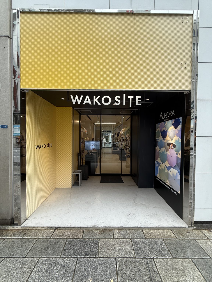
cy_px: 141
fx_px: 114
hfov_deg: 85.7
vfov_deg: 102.1
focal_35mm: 14
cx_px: 106
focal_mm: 2.22
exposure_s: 1/100
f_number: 2.2
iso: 50
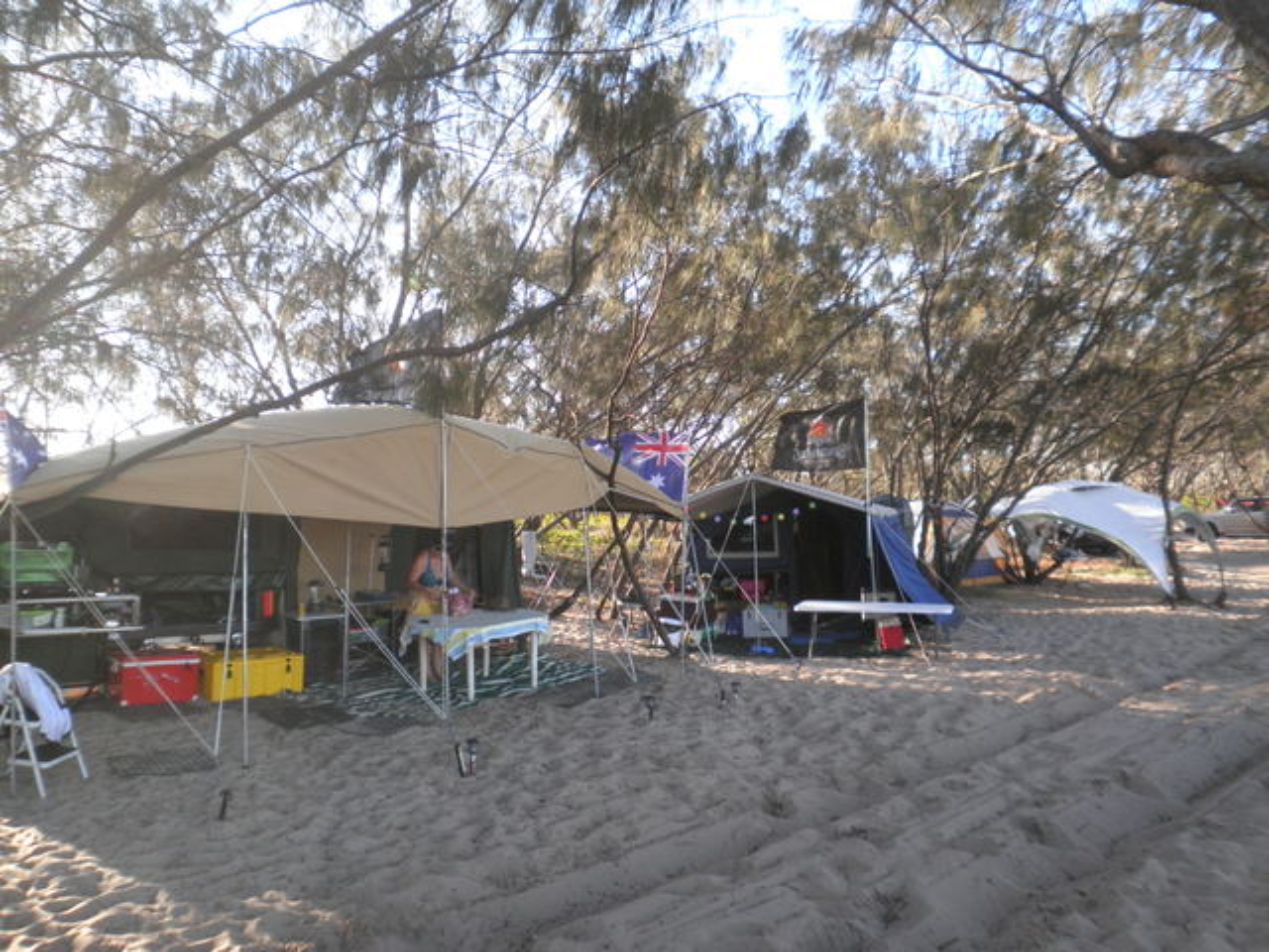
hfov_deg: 67.3
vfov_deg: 53.1
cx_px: 634
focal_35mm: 26
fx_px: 953
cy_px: 476
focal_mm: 4.7
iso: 64
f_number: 2.6
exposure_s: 1/200
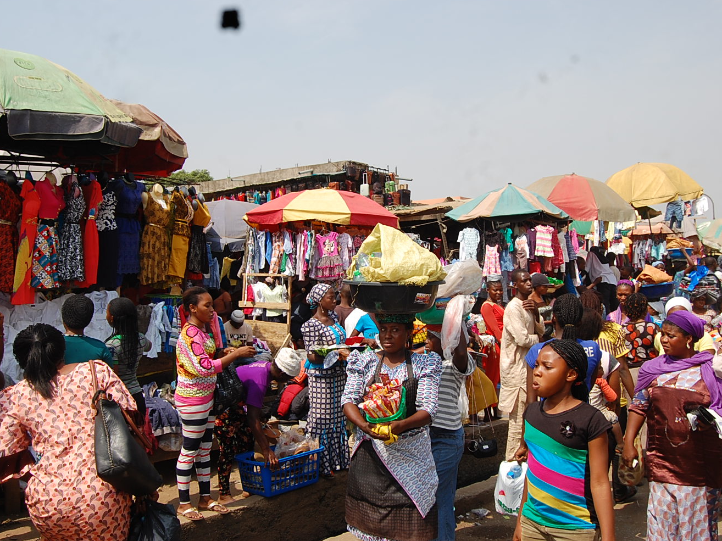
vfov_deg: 42.9
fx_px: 688
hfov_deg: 55.3
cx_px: 389
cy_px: 271
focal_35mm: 33
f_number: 9
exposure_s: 1/320
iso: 200
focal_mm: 20
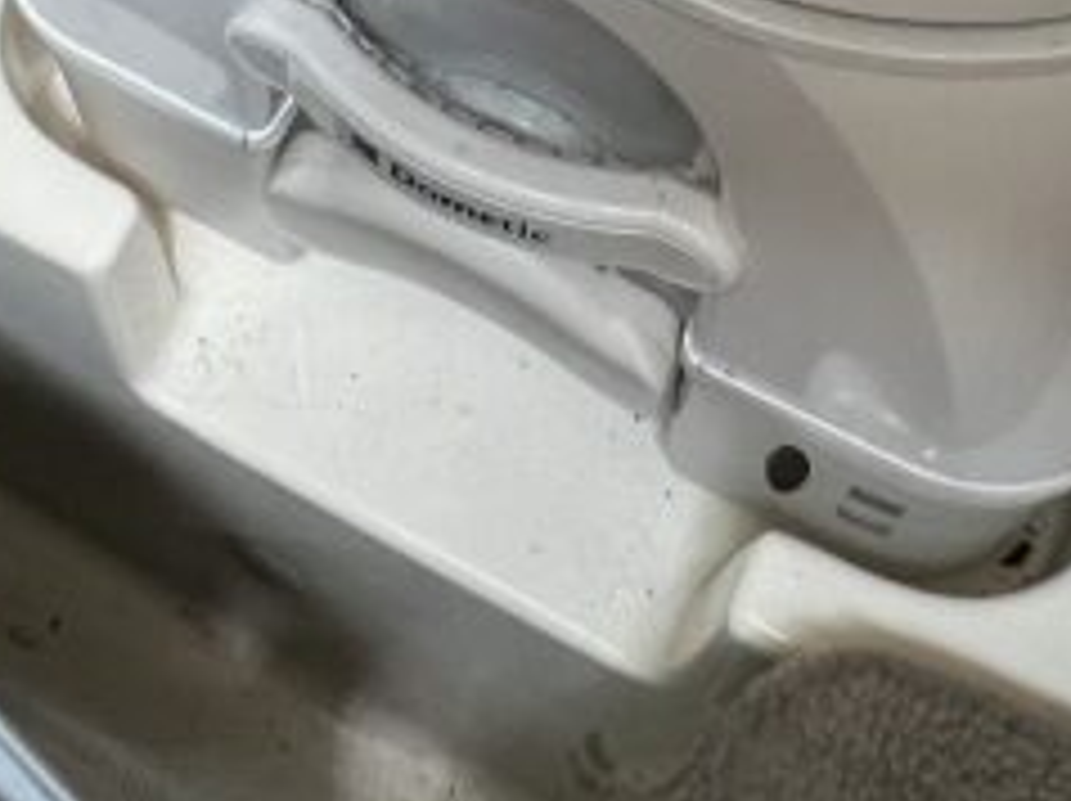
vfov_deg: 21.6
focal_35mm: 56
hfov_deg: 34.4
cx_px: 513
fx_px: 1731
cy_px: -418
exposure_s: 1/99
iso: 64
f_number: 1.8
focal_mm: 1.57
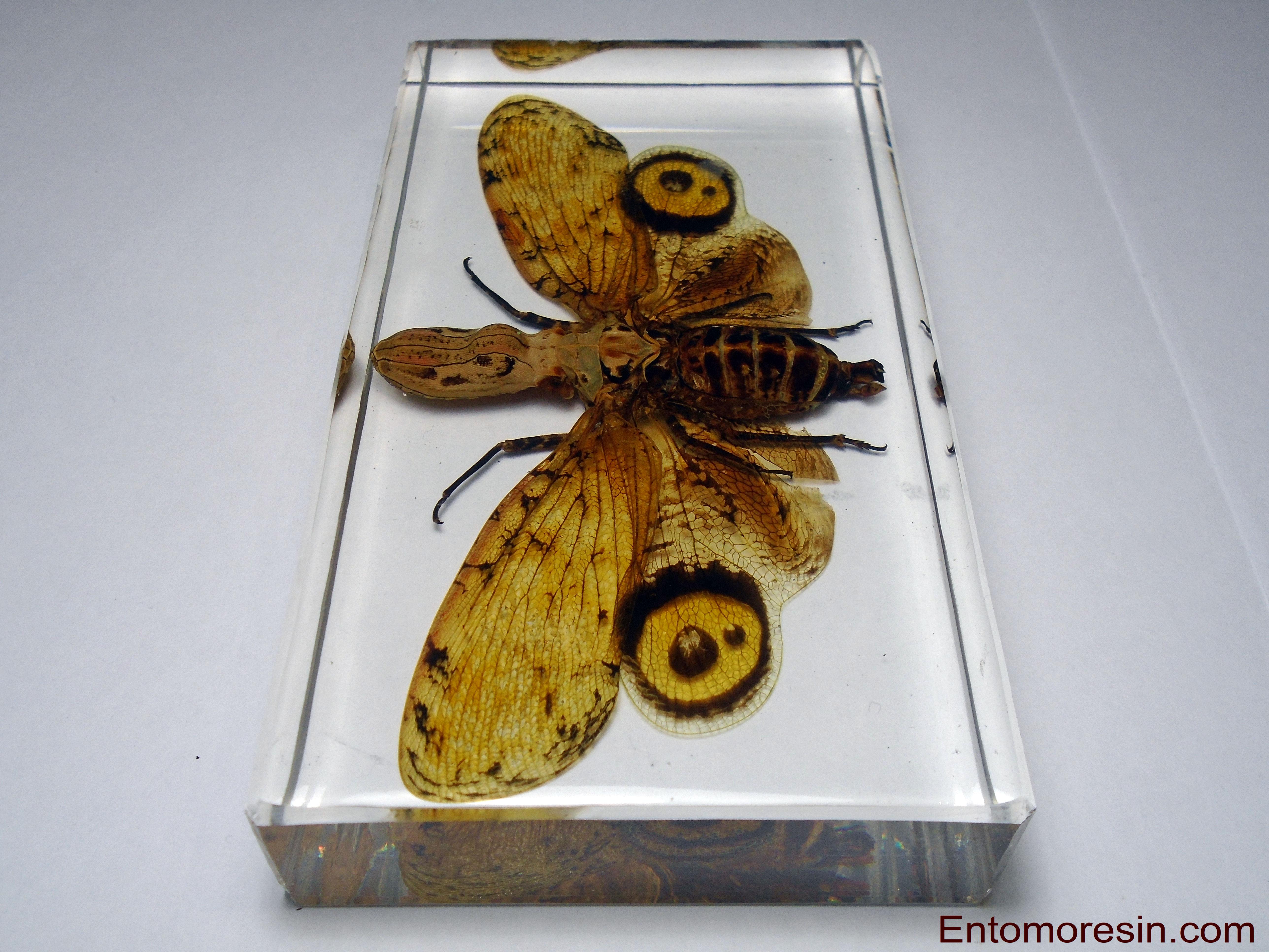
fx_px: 1320
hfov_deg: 51.4
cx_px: 634
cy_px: 476
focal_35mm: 36
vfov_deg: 39.7
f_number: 3.8
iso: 100
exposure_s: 1/200
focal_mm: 6.4
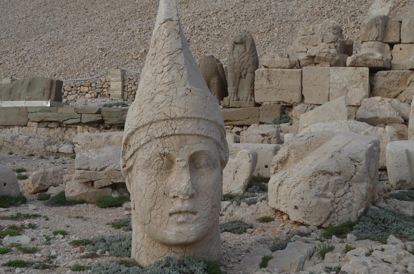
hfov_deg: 32.0
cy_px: 137
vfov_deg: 21.5
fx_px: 723
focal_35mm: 63
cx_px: 207
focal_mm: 42
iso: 110
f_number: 8
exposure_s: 1/250
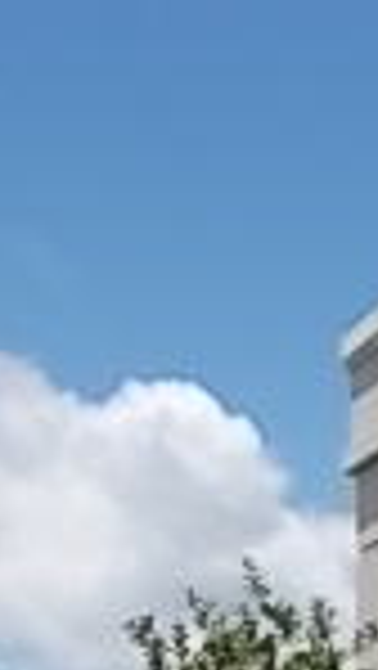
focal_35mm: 122
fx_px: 2170
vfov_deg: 15.8
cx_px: 423
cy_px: 1070
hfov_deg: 9.8
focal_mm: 4.6
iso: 80
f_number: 8
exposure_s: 1/200
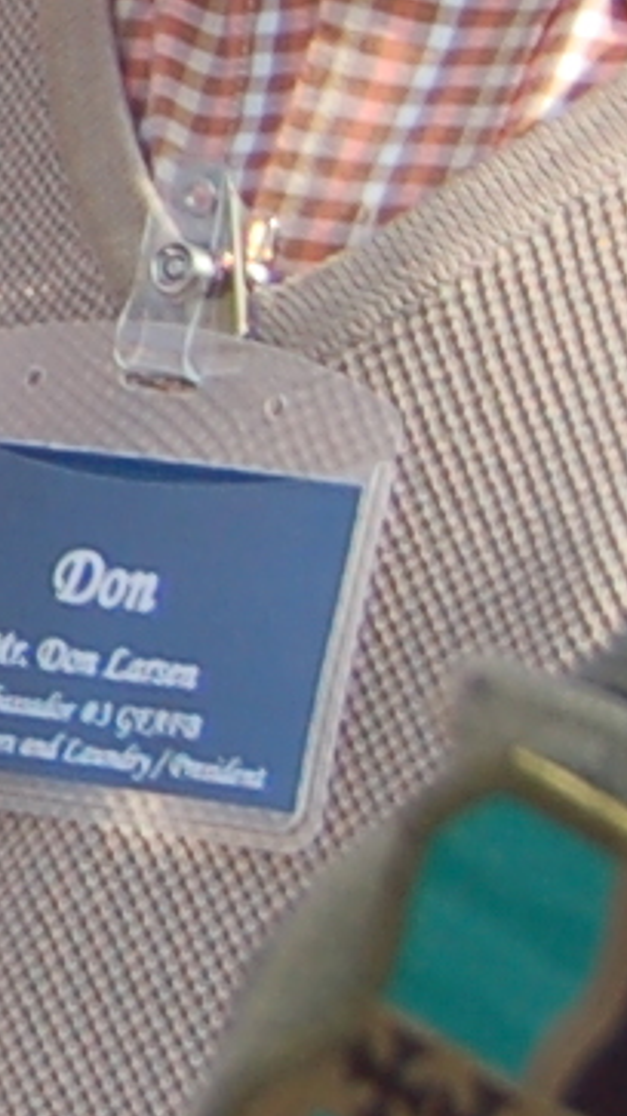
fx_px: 14611
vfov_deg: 4.4
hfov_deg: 2.3
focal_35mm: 494
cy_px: -470
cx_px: -2935
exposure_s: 1/200
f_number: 8
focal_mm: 38
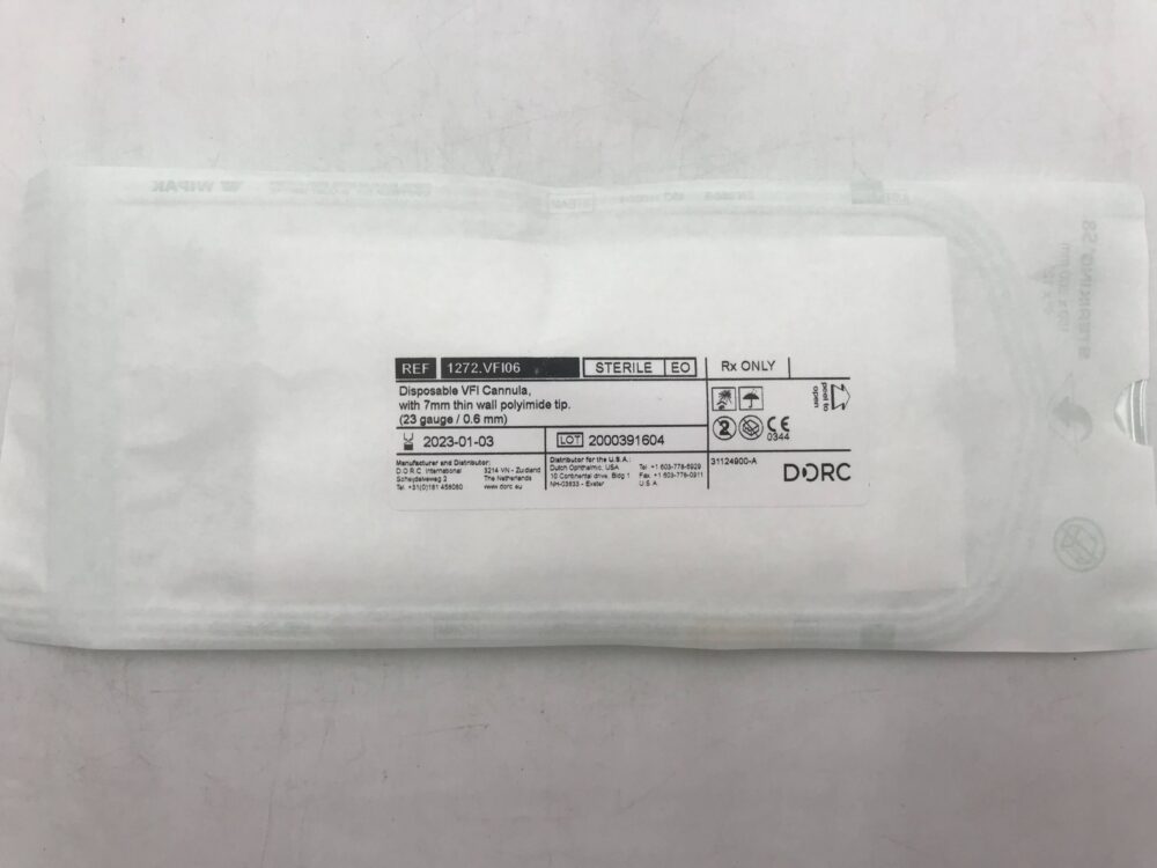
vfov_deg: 49.7
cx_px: 578
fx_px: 936
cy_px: 434
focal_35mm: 28
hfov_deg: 63.4
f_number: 1.8
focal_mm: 3.99
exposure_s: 1/120
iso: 25
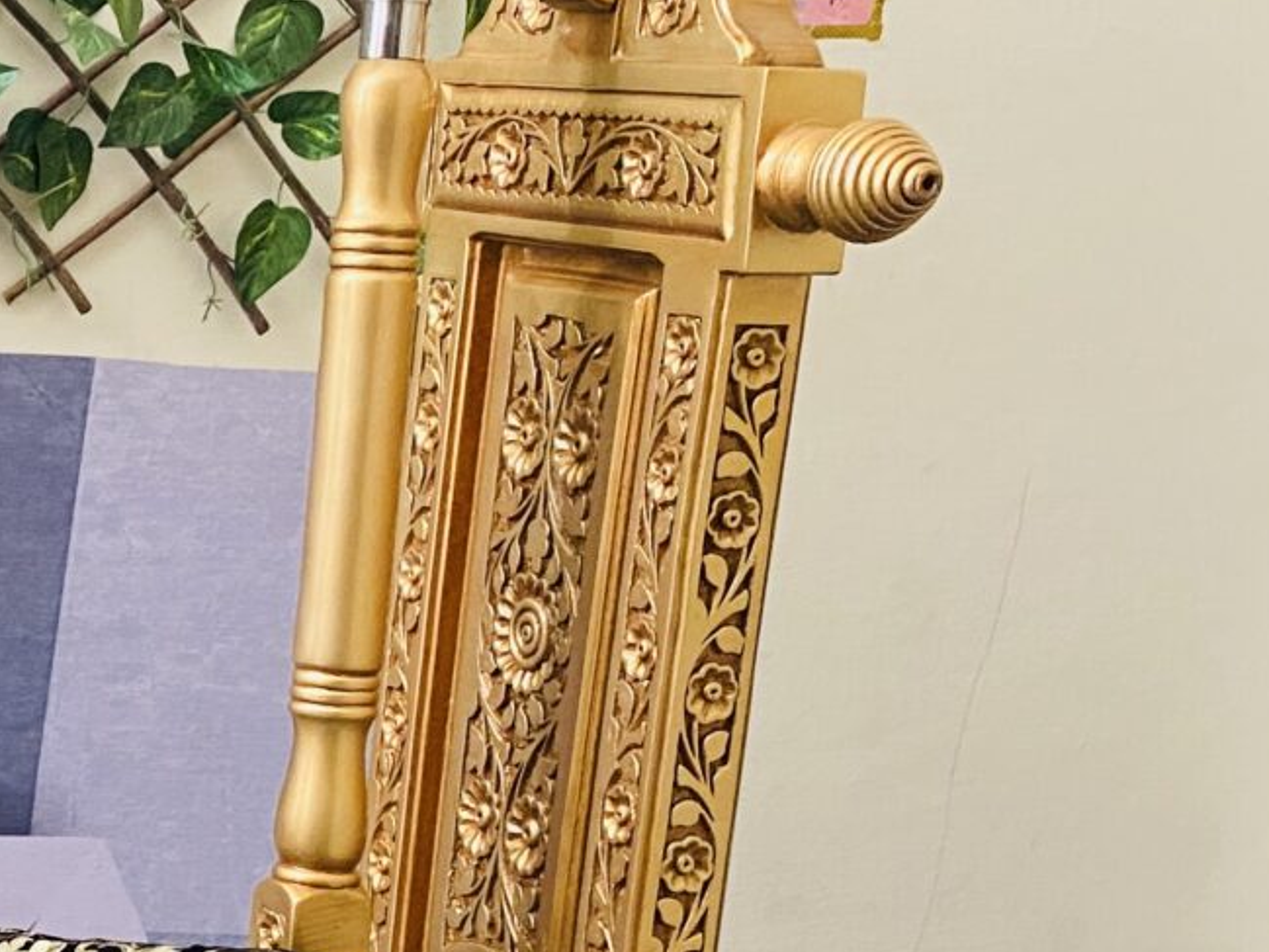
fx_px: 3007
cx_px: -579
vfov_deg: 17.8
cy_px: 780
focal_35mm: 82
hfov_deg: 20.7
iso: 320
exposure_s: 1/60
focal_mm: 4.25
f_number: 1.8
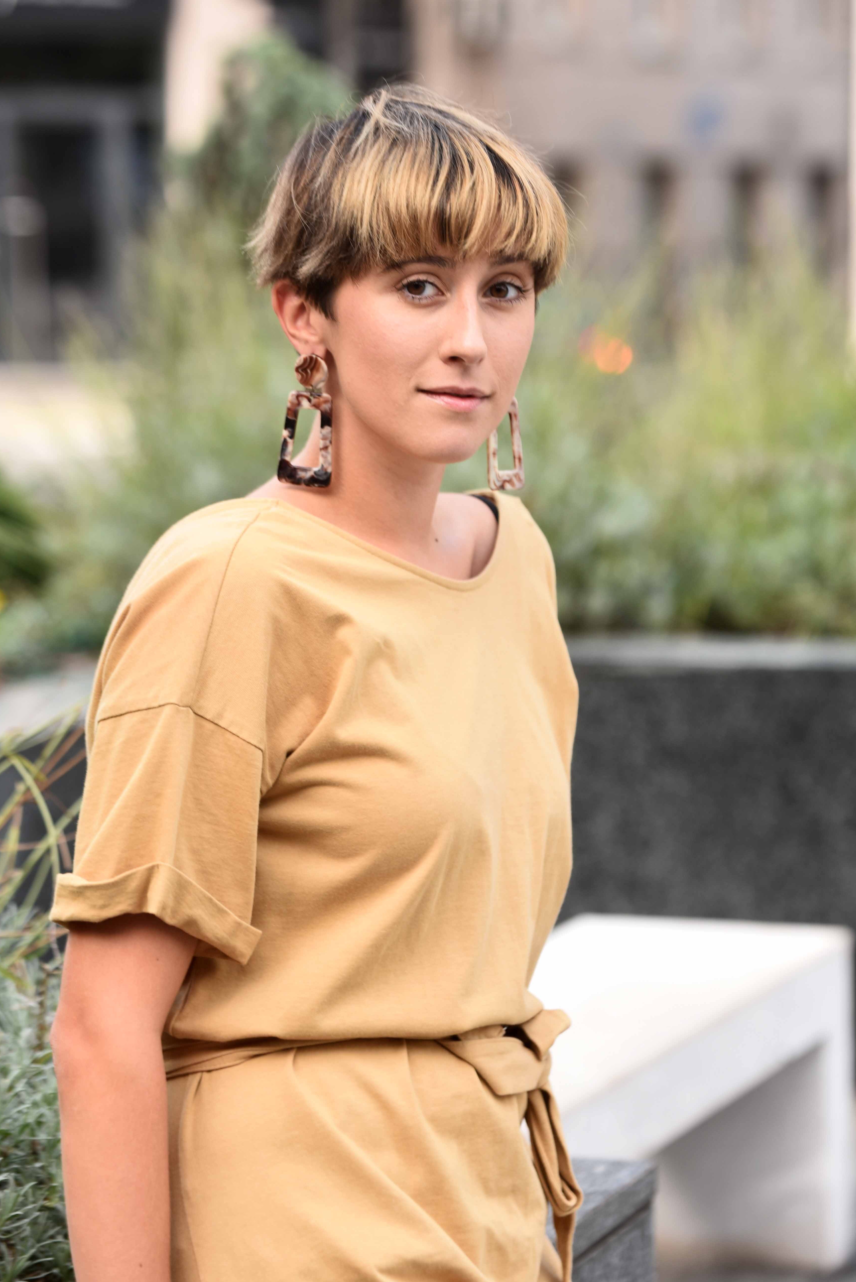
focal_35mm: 135
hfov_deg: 10.2
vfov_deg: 15.2
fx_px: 4810
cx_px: 424
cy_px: 595
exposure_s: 1/250
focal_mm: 116
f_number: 4.5
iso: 250
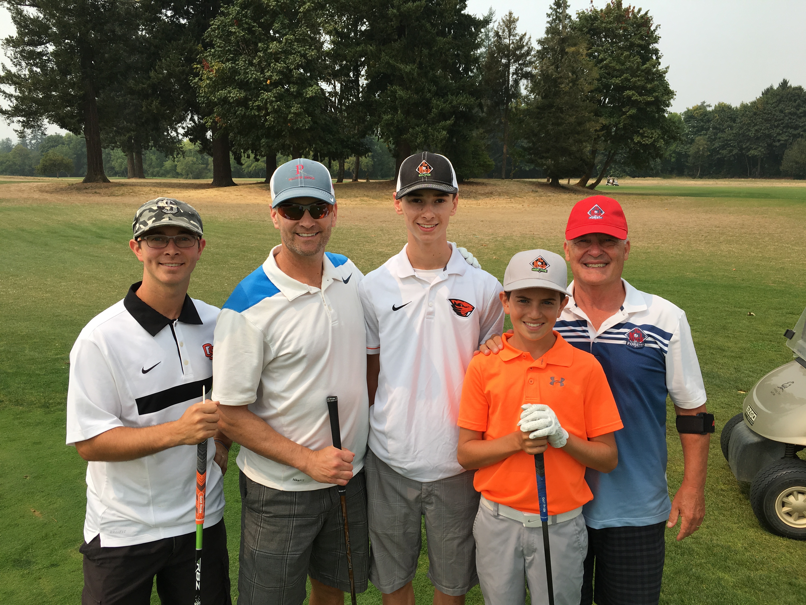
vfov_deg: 48.2
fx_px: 675
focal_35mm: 29
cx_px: 403
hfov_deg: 61.7
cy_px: 302
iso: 25
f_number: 2.2
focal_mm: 4.15
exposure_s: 1/1672
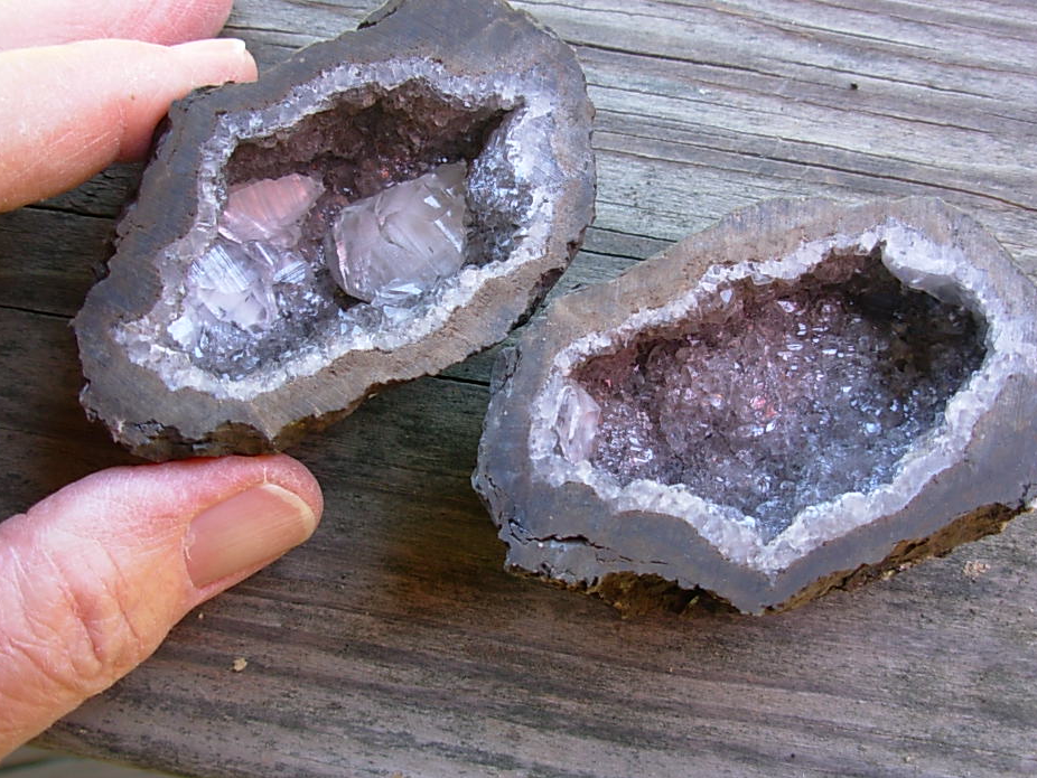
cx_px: 550
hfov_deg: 44.8
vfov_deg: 34.3
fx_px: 1259
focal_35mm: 42
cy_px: 349
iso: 50
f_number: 2.9
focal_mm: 6.3
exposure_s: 1/32.9
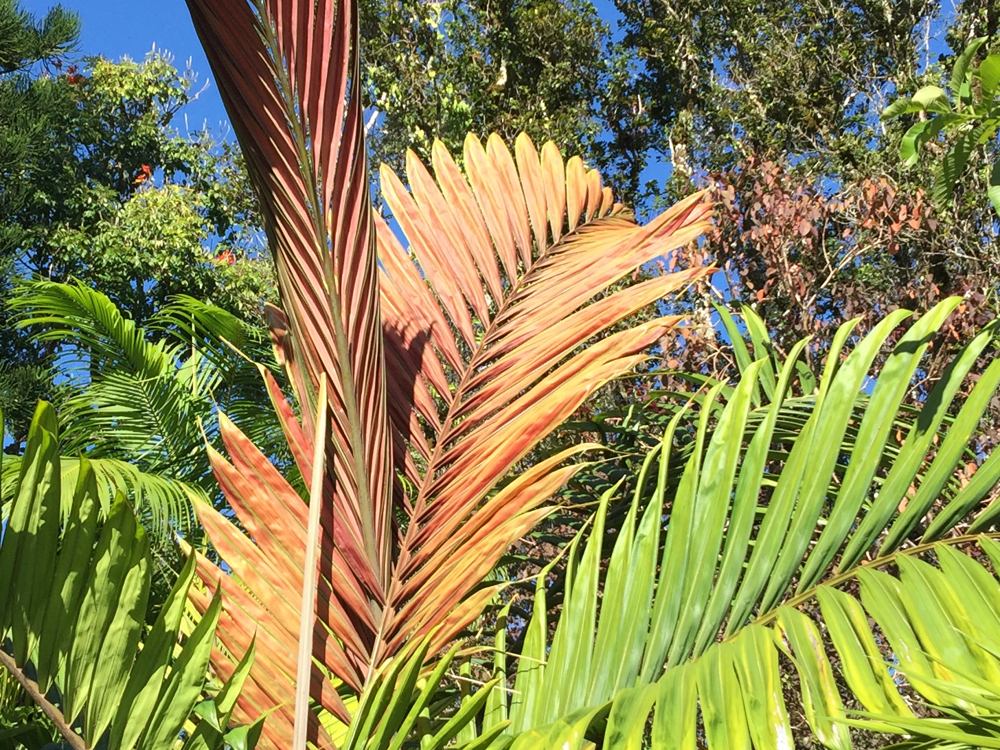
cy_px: 394
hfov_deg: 29.7
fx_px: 1878
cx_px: 393
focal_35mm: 65
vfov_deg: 22.6
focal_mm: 4.15
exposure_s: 1/879
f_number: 2.2
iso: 32
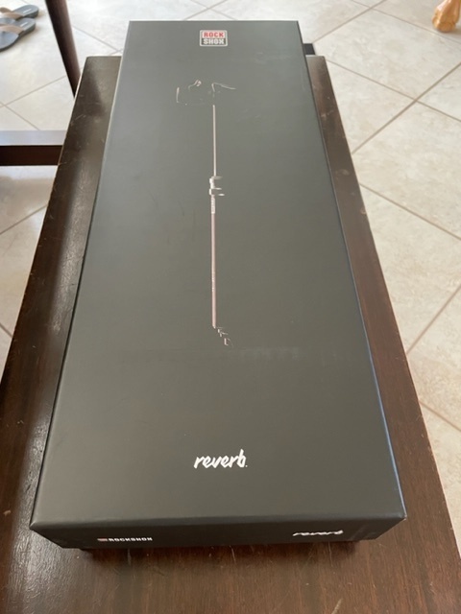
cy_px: 307
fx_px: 462
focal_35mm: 26
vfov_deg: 67.3
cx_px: 230
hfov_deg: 53.1
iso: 400
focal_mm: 4.2
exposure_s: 1/60
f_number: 1.6
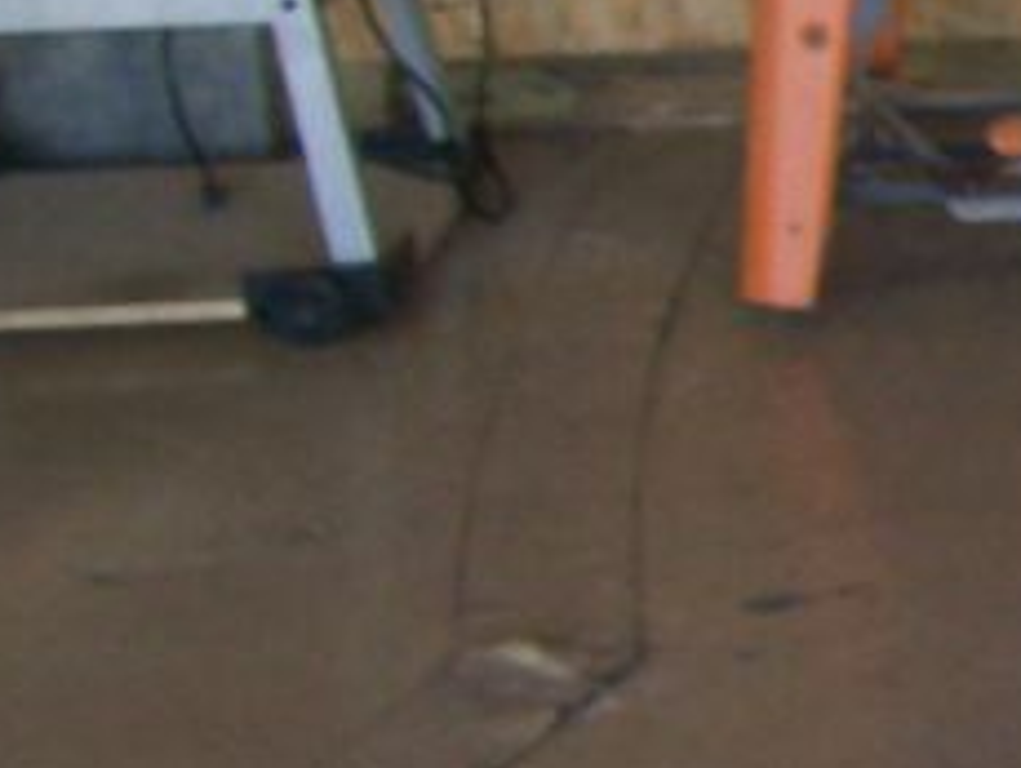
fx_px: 4724
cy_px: 439
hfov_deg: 10.9
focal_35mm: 160
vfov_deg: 9.3
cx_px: 2224
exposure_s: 1/64
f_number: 2.7
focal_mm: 6
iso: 80
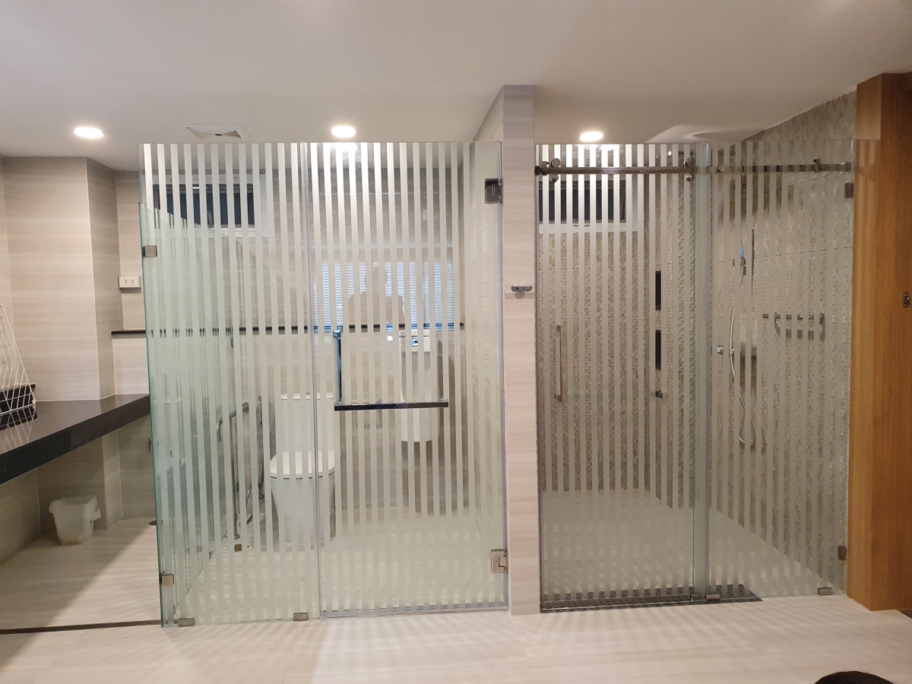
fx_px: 685
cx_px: 456
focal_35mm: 26
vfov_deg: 53.1
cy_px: 342
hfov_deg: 67.3
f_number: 2.4
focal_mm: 4.32
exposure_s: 1/50
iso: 400
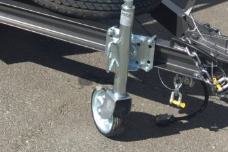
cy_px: -66
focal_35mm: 92
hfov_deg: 21.1
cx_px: -22
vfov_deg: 14.0
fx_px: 583
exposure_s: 1/920
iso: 32
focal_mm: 4.15
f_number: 2.2
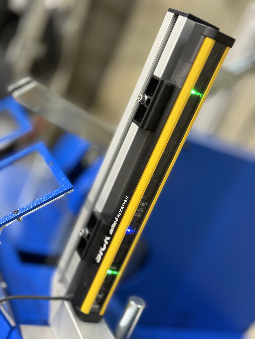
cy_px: 170
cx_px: 128
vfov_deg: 39.7
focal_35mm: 48
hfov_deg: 30.3
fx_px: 471
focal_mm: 6.76
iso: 400
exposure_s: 1/40
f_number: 1.78
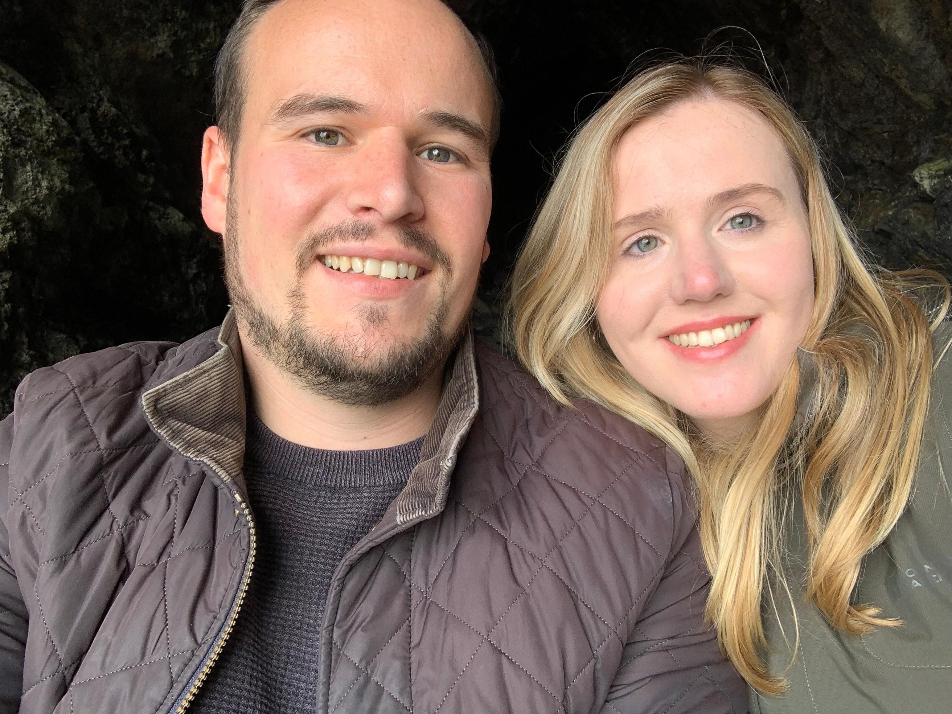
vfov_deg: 44.2
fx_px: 880
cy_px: 357
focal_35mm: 32
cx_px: 476
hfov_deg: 56.8
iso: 25
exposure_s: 1/121
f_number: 2.2
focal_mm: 2.87
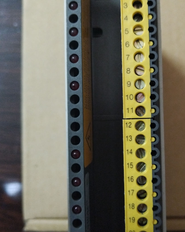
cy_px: 113
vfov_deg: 49.1
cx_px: 124
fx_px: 253
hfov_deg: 39.6
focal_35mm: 37
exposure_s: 1/20
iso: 1423
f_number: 1.8
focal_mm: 4.75
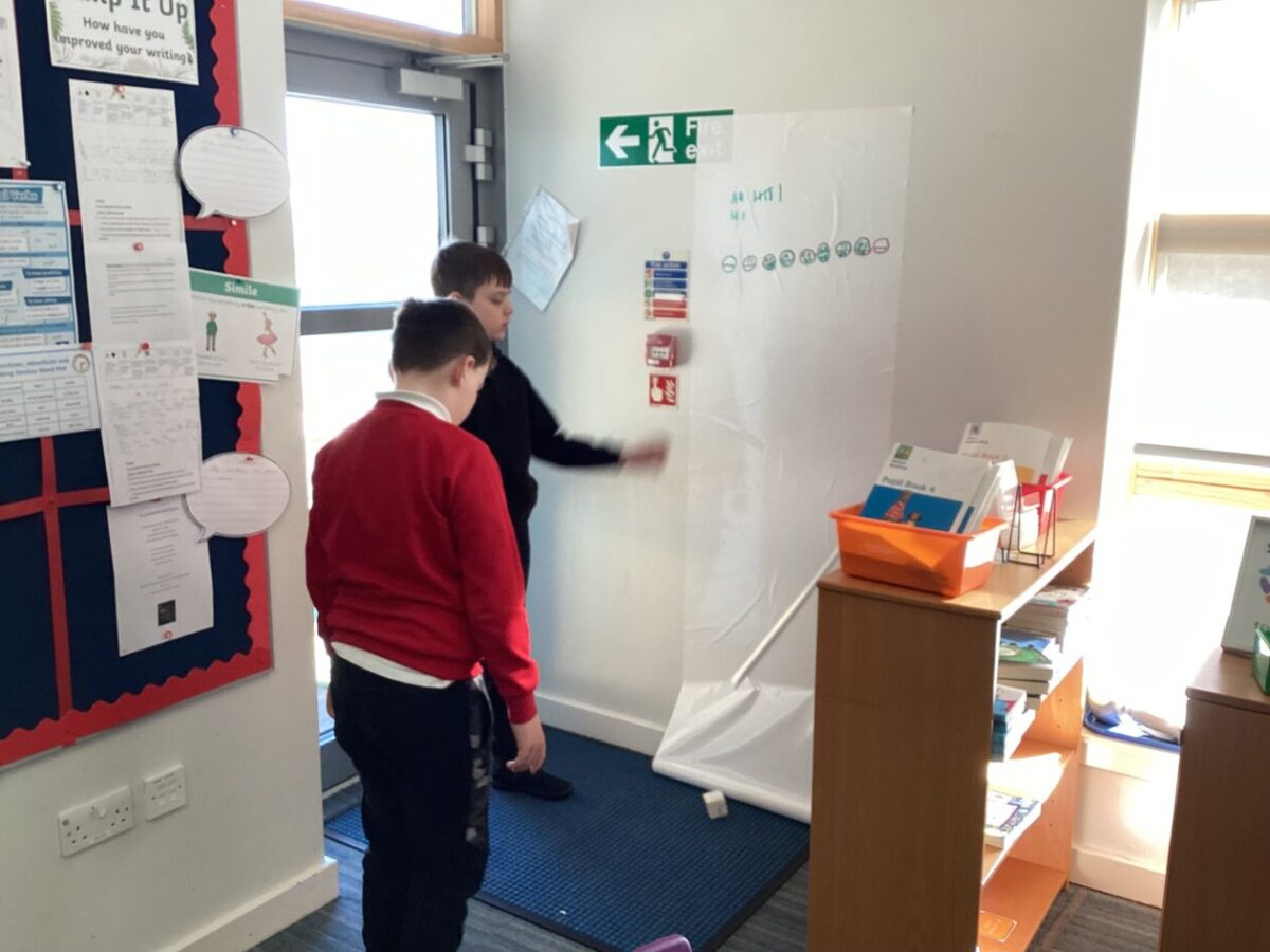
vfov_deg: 45.4
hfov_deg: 58.4
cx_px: 635
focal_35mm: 31
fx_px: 1137
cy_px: 476
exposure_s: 1/50
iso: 64
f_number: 2.4
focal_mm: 3.3
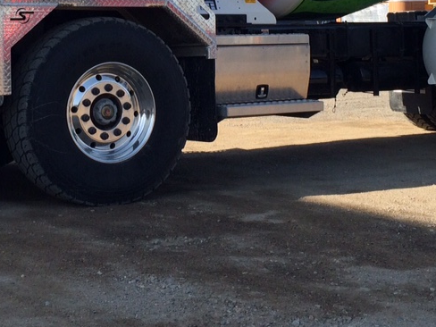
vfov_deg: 18.8
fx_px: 957
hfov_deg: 25.5
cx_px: 140
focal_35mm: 76
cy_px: -4
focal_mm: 4.15
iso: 32
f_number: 2.2
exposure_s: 1/1140
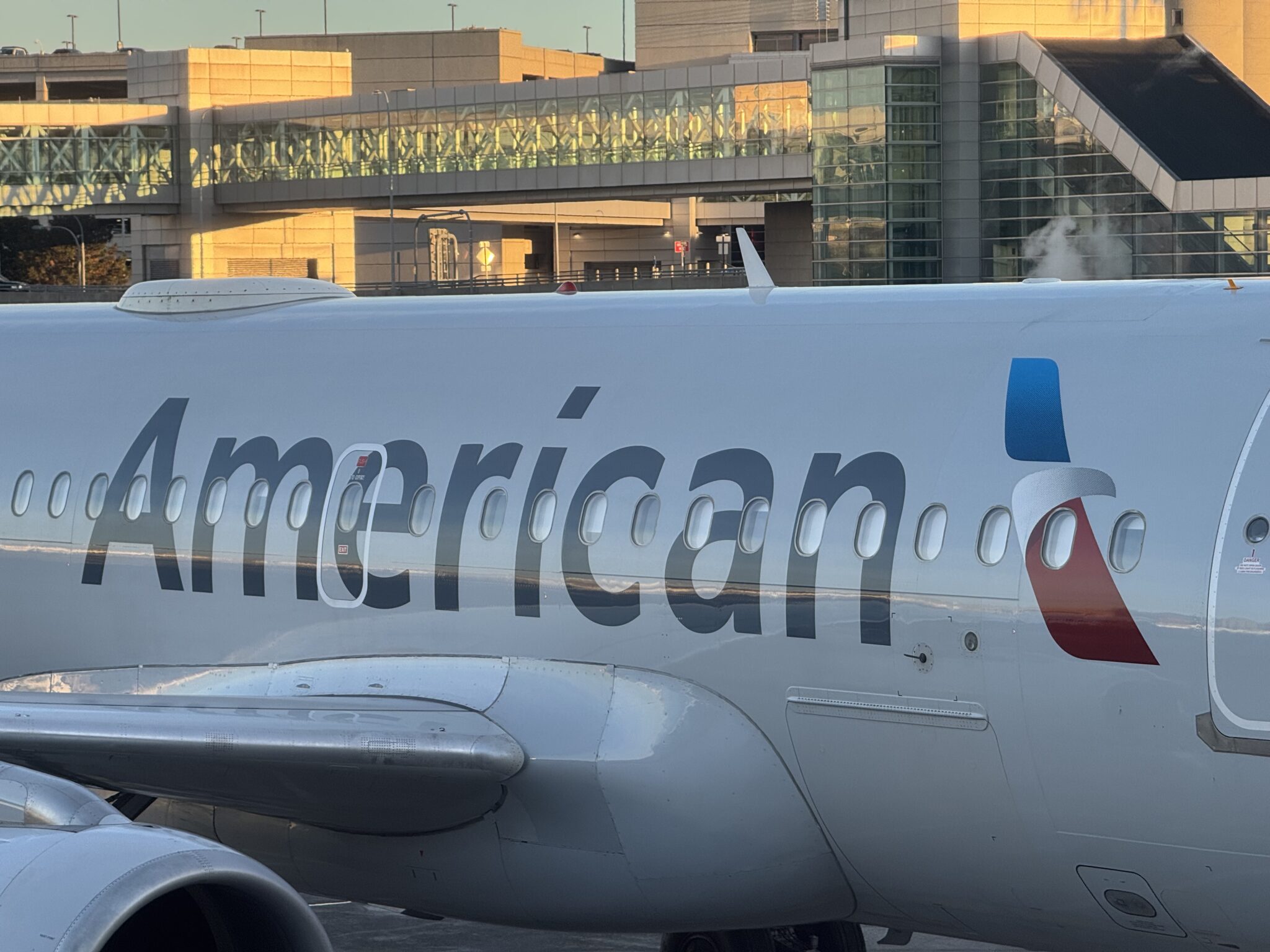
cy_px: 476
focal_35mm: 120
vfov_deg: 12.3
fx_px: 4403
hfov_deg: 16.4
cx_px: 635
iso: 50
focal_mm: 15.66
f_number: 2.8
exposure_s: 1/148
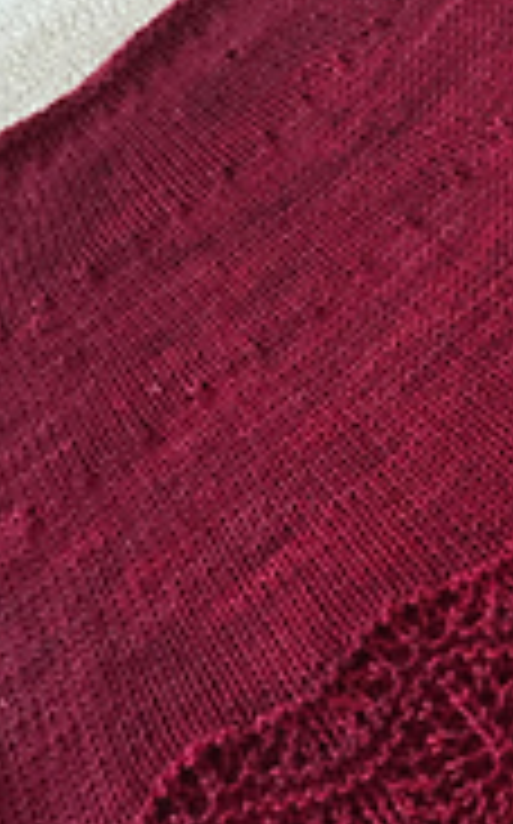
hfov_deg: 14.8
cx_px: 668
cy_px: 585
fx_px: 1883
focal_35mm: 84
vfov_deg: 24.5
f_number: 2.2
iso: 100
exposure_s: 1/15
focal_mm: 4.15
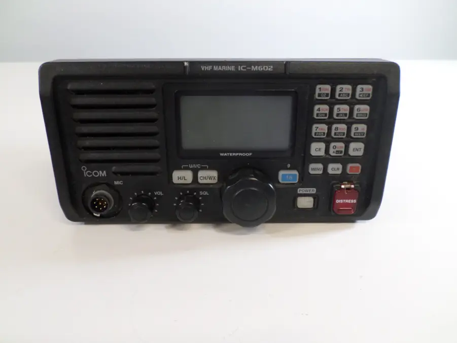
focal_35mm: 25
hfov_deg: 69.4
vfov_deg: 54.9
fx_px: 330
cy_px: 172
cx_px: 228
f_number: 2.5
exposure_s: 1/30
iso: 160
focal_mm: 4.5
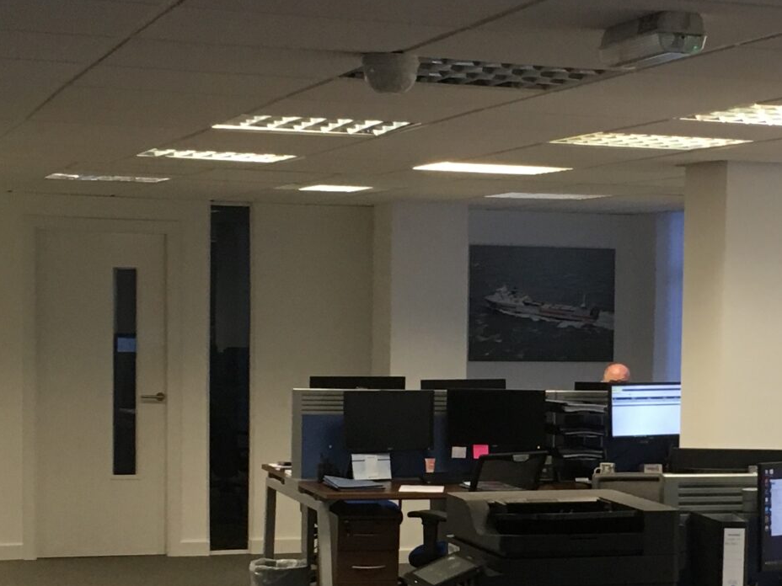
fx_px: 2033
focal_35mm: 90
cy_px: 456
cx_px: 657
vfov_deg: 16.3
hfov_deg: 21.4
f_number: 2.2
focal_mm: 4.15
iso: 64
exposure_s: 1/33
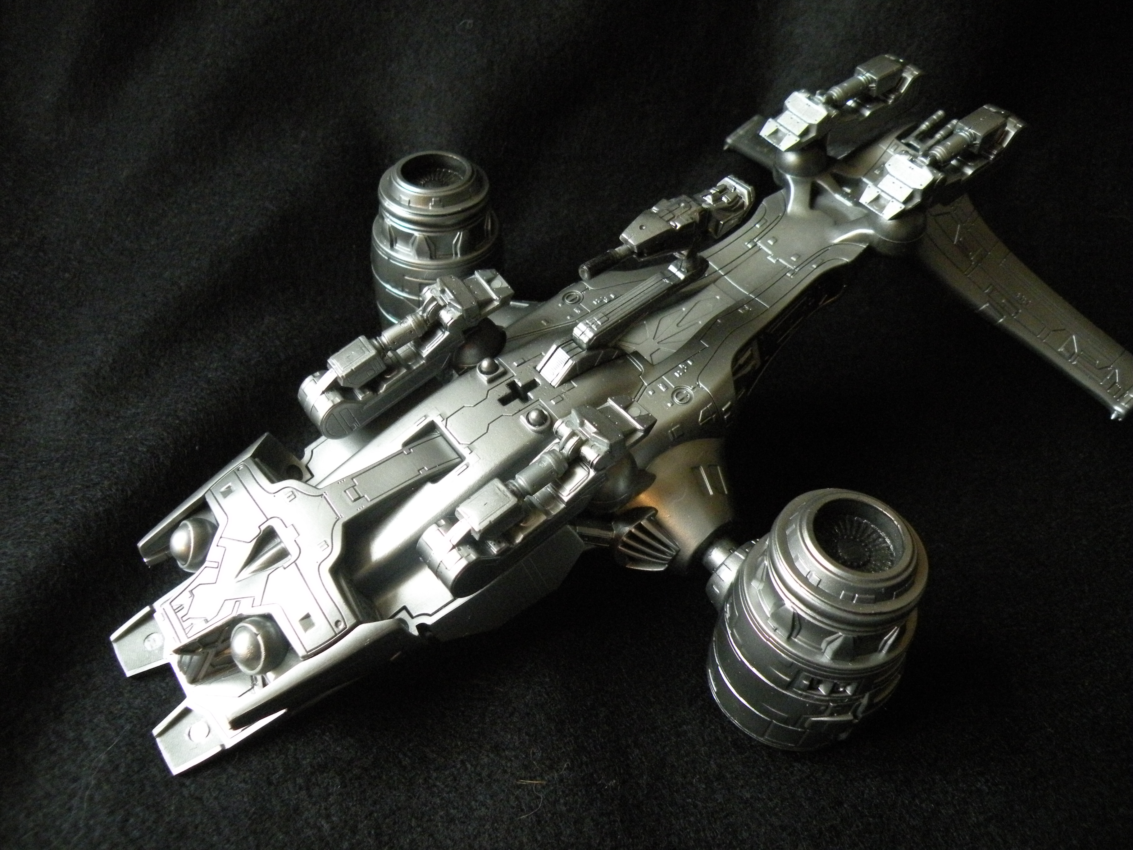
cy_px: 425
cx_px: 566
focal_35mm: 27
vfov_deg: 51.4
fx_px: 884
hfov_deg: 65.3
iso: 400
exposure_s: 1/57.4
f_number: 2.8
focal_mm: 4.7
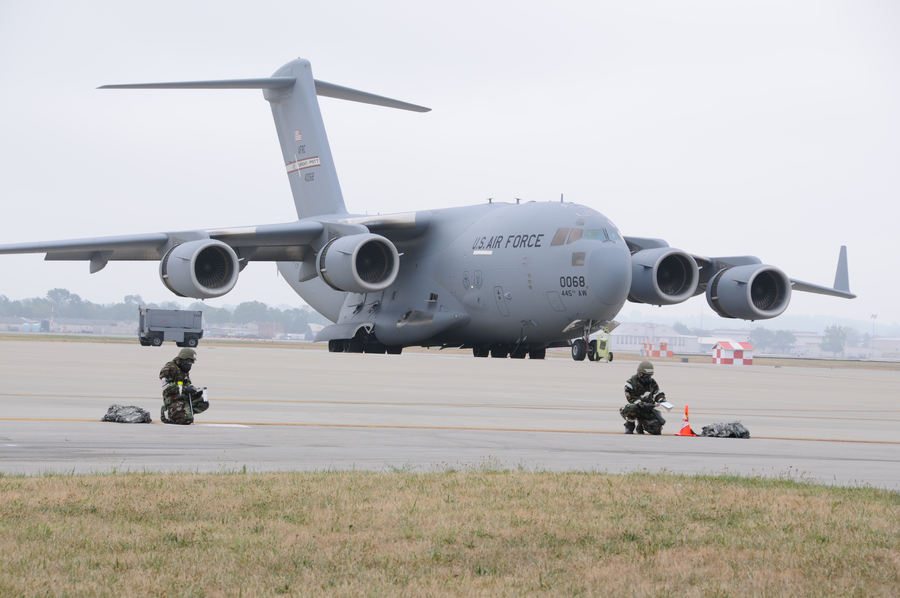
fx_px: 3071
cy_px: 299
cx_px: 450
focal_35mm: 123
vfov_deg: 11.1
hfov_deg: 16.7
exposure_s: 1/250
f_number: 8
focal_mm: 82
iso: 200
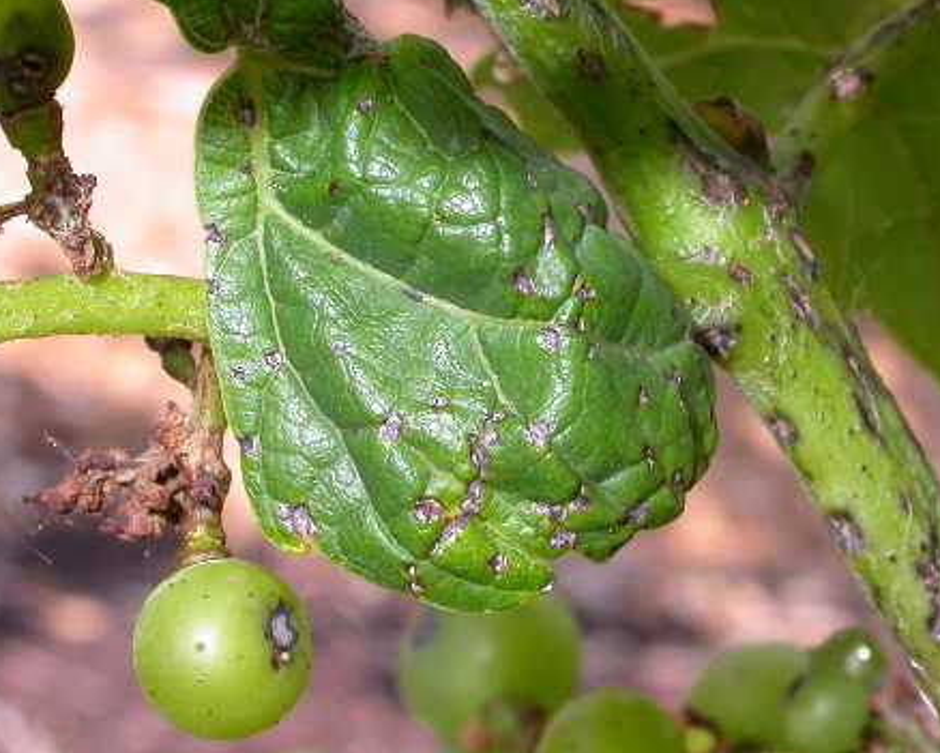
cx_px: 537
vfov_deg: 11.1
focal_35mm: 139
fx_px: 3870
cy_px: 232
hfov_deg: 13.8
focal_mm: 16.2
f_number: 7
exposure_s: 1/110
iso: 100
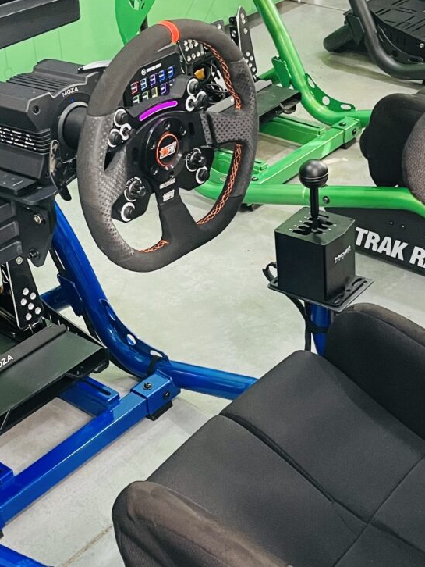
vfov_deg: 30.7
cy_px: 302
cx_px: 189
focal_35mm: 63
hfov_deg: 23.3
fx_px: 1031
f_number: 1.6
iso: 400
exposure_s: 1/60
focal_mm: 4.2
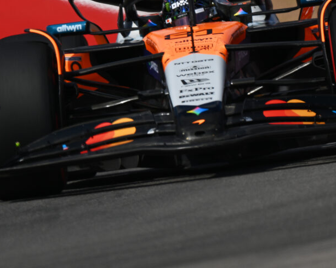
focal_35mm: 2116
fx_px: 21035
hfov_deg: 0.9
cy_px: 58
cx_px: 291
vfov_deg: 0.7
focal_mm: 600
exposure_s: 1/1000
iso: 50
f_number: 6.3
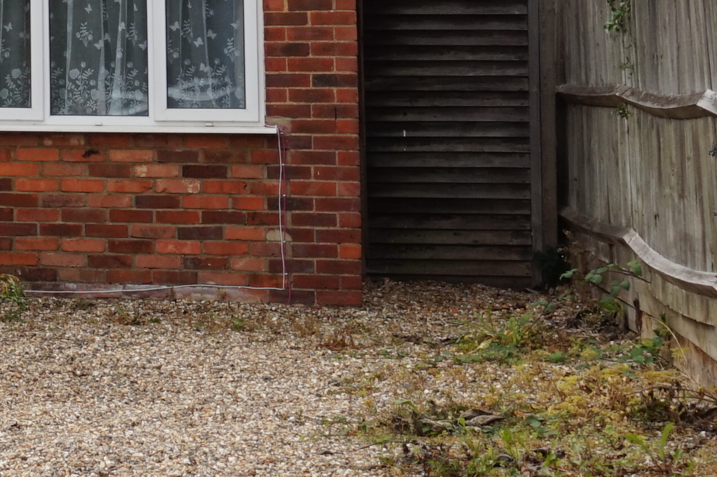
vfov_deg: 9.9
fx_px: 2690
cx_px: -633
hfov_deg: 13.4
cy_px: -155
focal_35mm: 135
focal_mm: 21
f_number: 11
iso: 100
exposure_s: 1/80
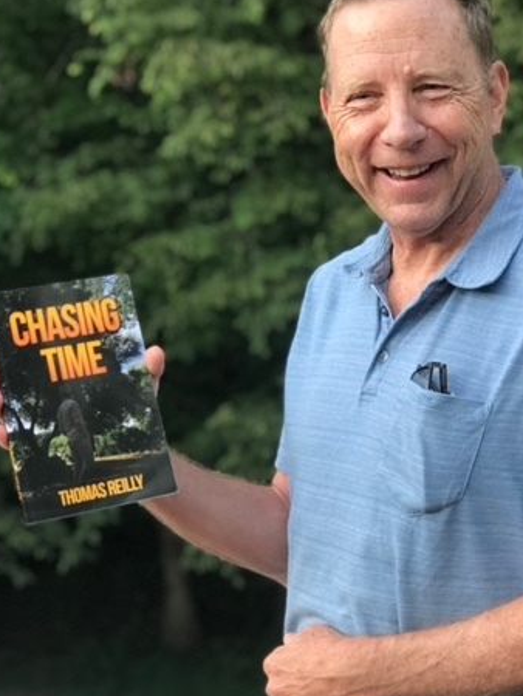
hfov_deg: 18.2
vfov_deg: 24.1
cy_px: 387
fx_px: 1630
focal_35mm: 81
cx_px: 326
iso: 64
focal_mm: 6.6
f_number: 2.8
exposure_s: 1/60
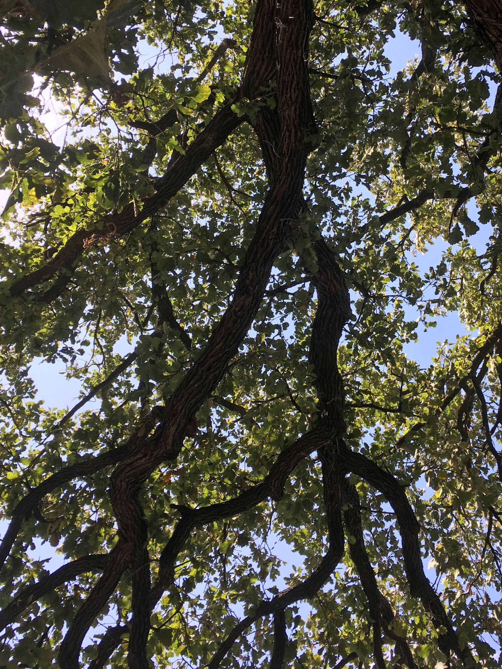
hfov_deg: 38.6
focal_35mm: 37
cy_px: 251
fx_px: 715
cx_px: 294
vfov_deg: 49.6
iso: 25
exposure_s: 1/578
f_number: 2.2
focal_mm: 4.15
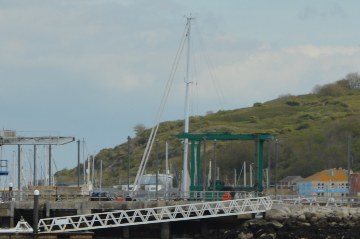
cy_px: 401
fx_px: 3116
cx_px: -116
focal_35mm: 312
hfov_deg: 6.6
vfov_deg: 4.4
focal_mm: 55
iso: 100
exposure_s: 1/250
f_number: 8
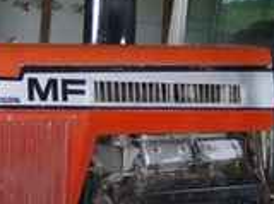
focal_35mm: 78
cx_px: 128
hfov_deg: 25.1
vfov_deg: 18.8
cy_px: 99
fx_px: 616
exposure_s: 1/60
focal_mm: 6
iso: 200
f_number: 2.8
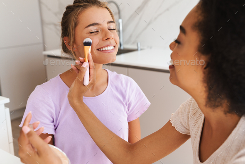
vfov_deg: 28.7
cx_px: 122
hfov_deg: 41.9
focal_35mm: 47
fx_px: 320
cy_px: 82
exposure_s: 1/250
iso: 640
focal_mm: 47
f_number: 4.5
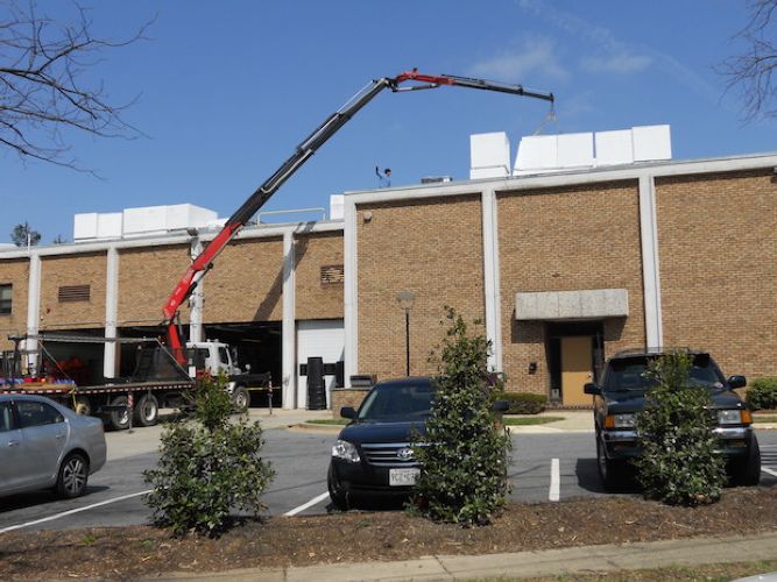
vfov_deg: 37.7
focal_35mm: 38
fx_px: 853
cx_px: 388
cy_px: 291
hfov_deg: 49.0
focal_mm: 6.9
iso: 80
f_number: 3.9
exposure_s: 1/1250
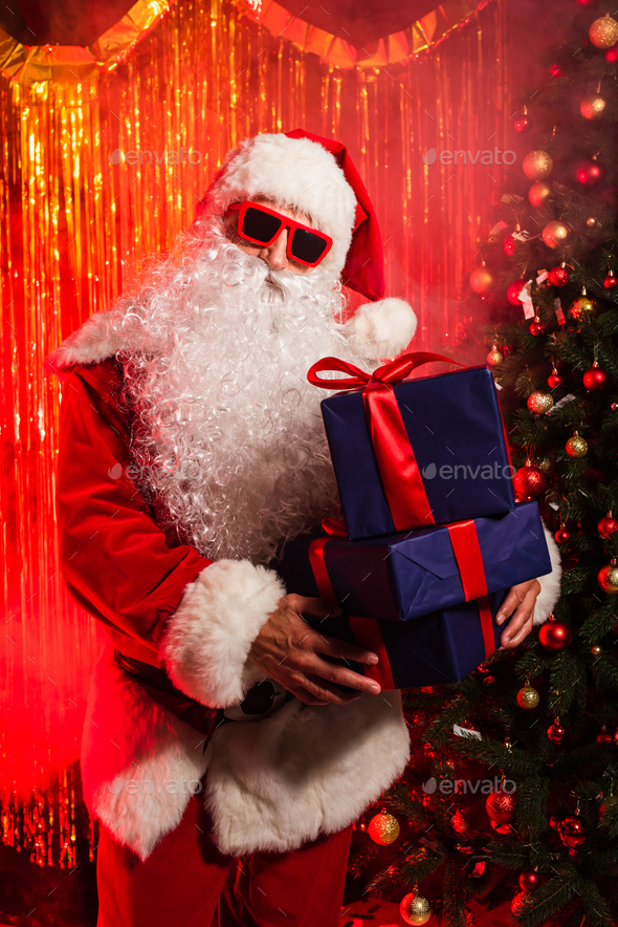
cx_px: 309
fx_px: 1286
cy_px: 464
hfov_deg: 27.0
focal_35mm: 50
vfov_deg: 39.6
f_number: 5
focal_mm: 50
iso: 80
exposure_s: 1/160
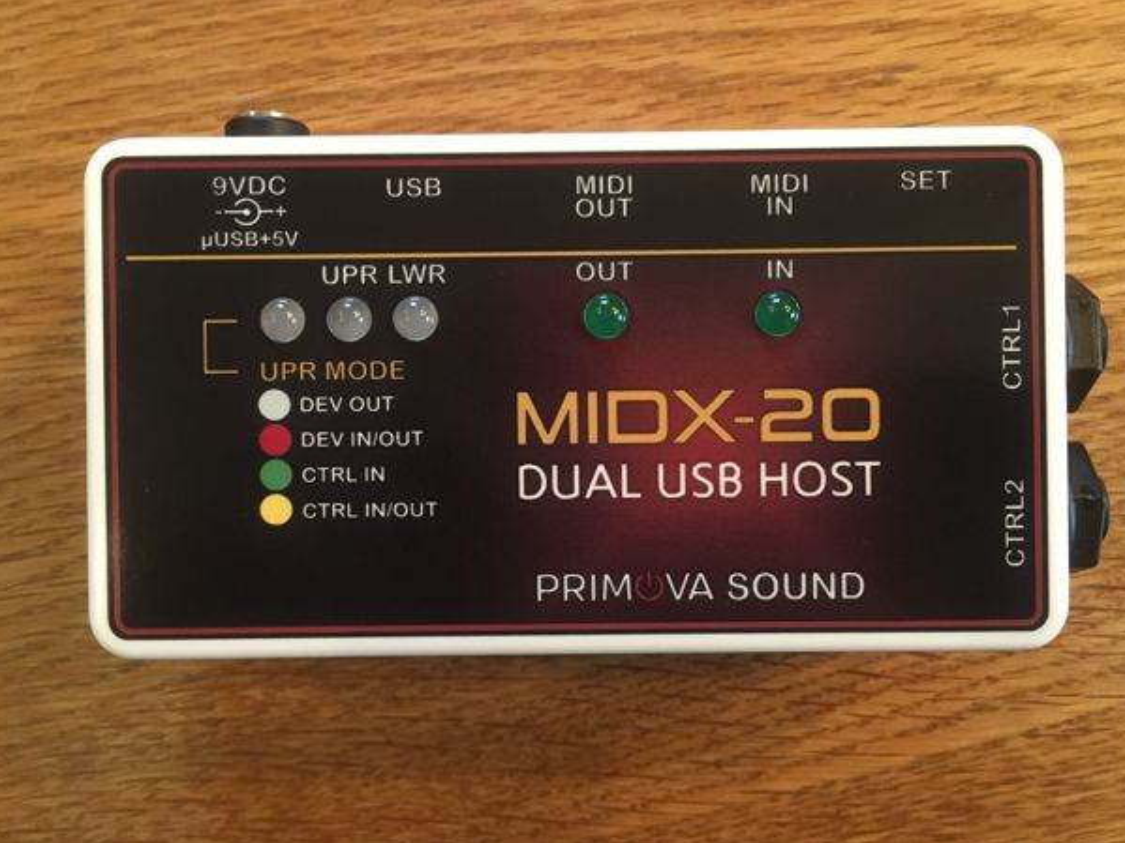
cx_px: 563
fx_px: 1007
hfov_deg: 58.4
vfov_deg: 45.4
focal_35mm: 31
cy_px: 417
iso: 200
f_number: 2.2
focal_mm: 4.15
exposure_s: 1/17
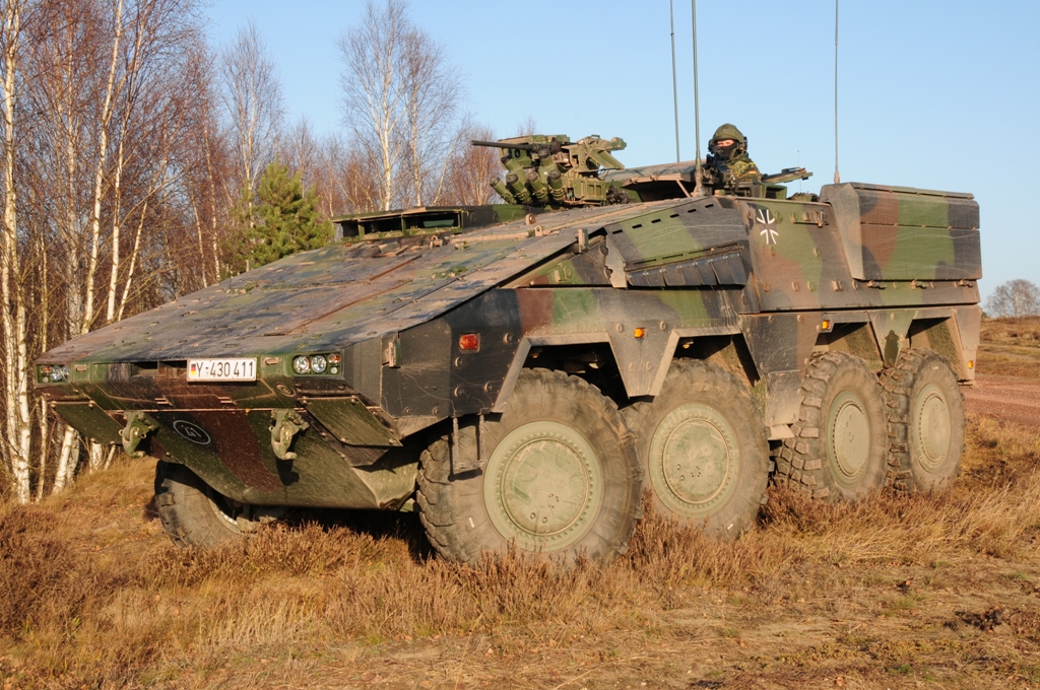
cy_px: 345
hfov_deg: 37.9
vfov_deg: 25.7
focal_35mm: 52
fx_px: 1515
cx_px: 520
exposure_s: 1/100
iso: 200
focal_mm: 35
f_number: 14
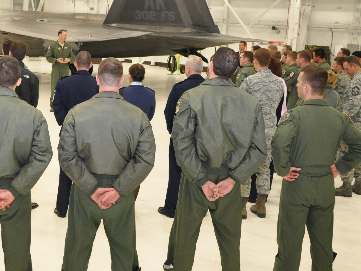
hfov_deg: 32.9
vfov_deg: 26.1
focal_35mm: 56
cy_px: 118
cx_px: 50
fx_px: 584
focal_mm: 18
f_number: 4.5
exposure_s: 1/80
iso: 800
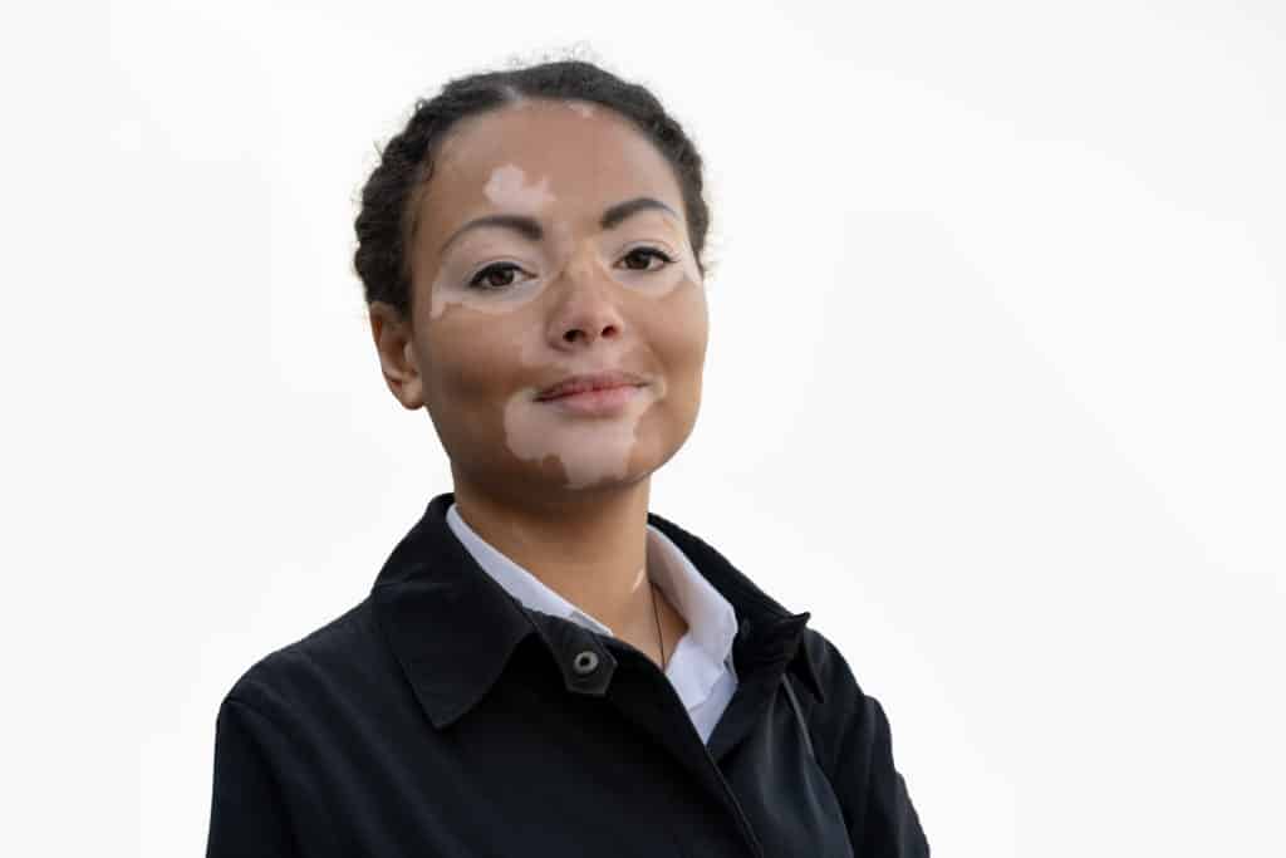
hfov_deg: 36.2
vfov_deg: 24.6
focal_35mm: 55
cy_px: 429
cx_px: 643
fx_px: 1965
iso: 400
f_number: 4.5
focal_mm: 55
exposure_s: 1/200
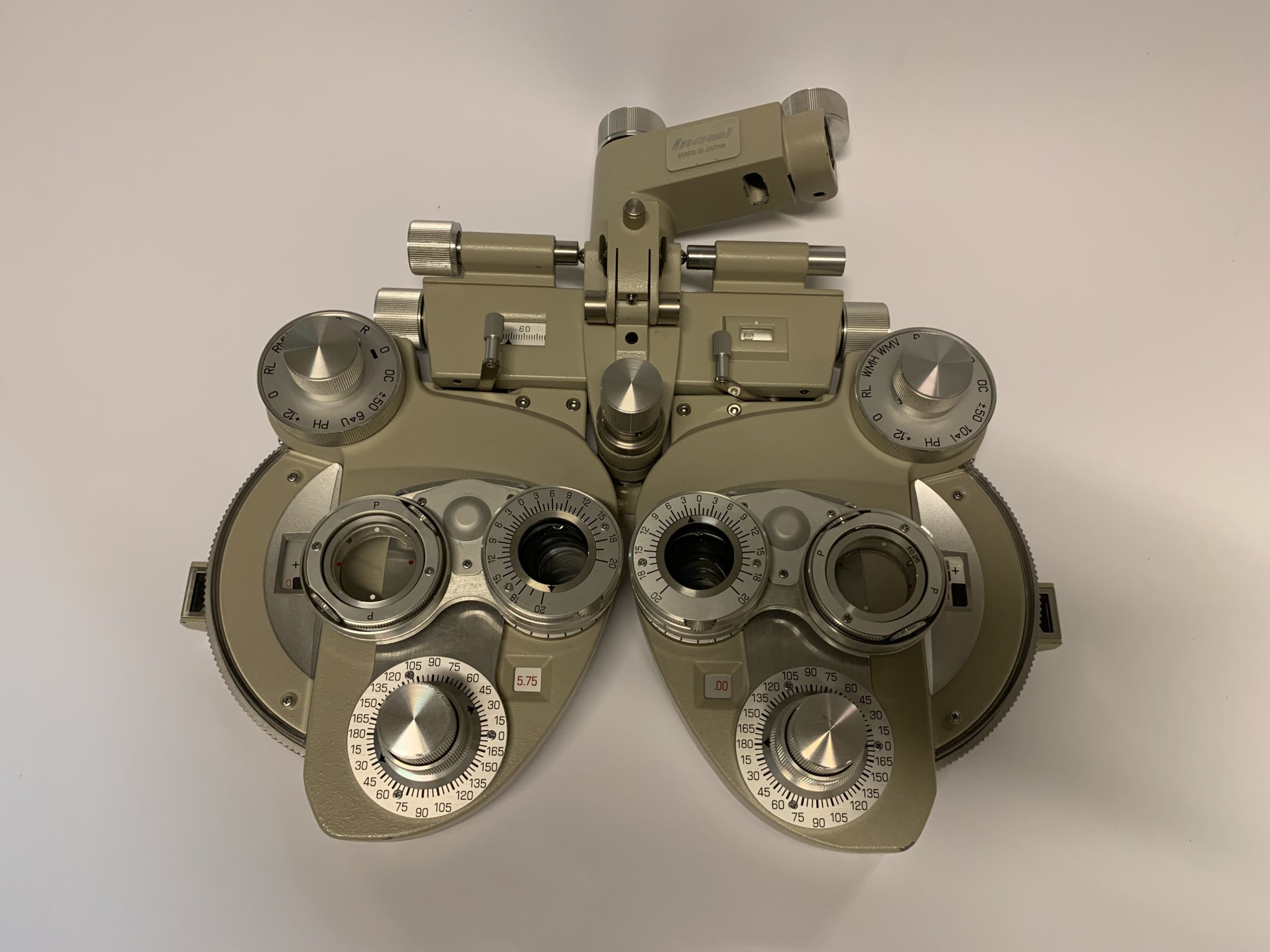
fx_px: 954
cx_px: 635
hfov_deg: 67.3
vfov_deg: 53.1
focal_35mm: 26
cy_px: 476
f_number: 1.8
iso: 125
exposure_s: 1/50
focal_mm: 4.25
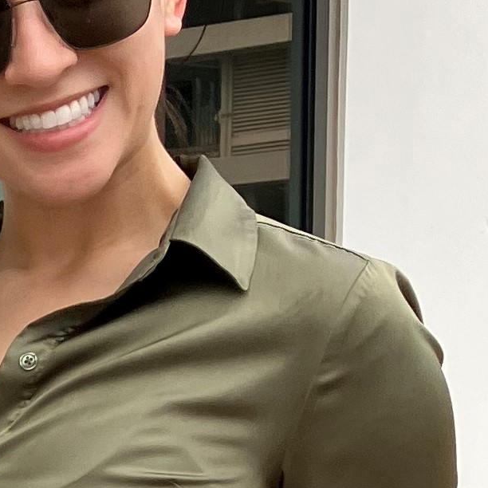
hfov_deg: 12.9
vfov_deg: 14.1
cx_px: -400
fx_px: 1946
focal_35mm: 122
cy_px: 480
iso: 32
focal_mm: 3.99
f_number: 1.8
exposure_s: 1/534
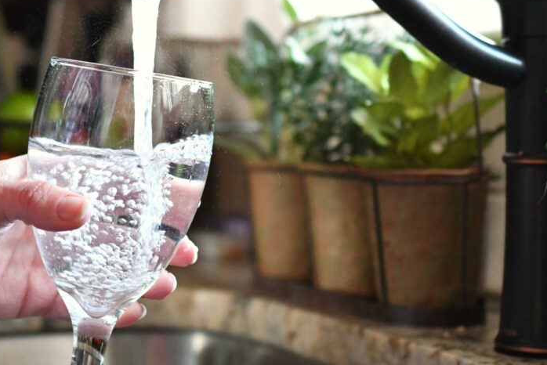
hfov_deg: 23.0
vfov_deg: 15.5
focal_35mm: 88
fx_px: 1338
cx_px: 191
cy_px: 156
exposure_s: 1/250
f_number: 3.2
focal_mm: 40
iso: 3200
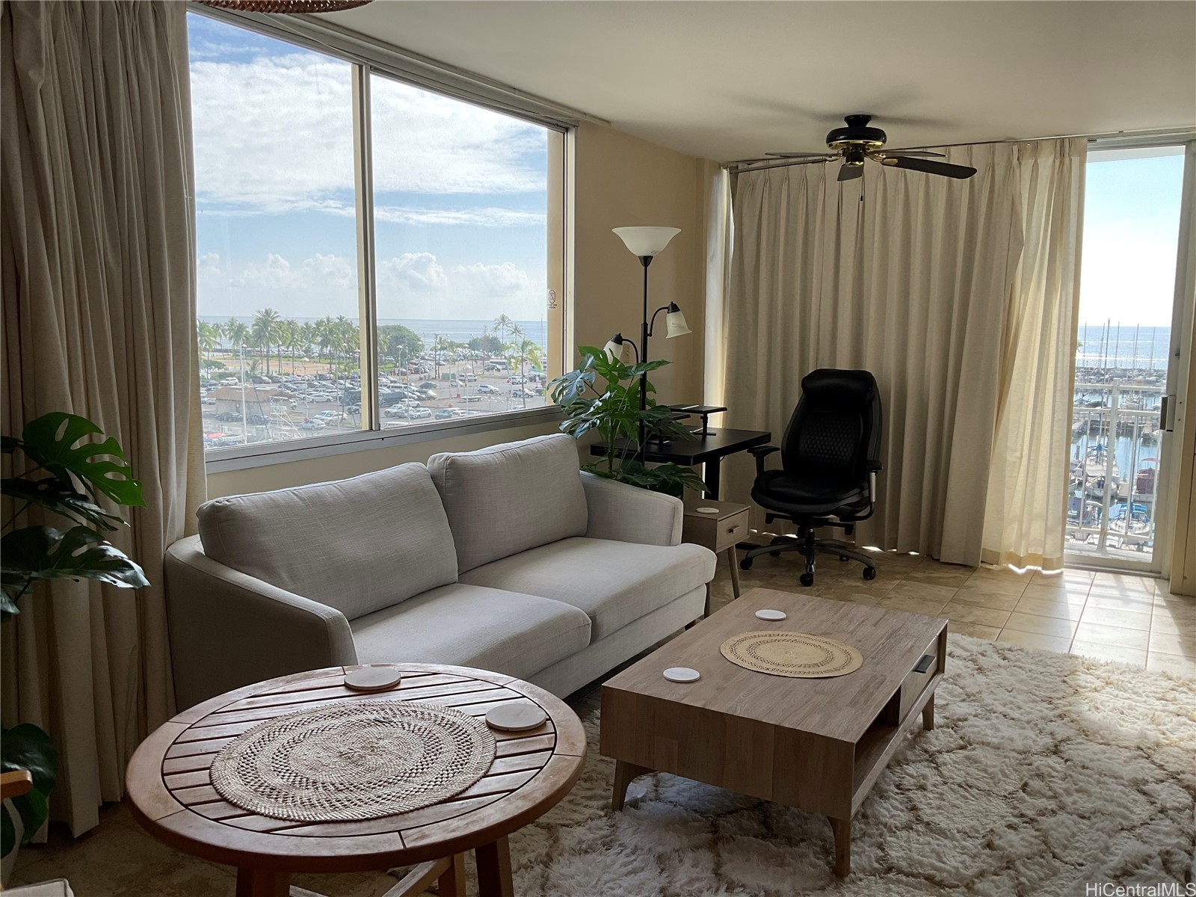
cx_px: 598
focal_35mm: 29
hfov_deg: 61.7
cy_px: 448
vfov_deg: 48.2
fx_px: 1002
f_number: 1.8
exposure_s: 1/333
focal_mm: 3
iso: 16
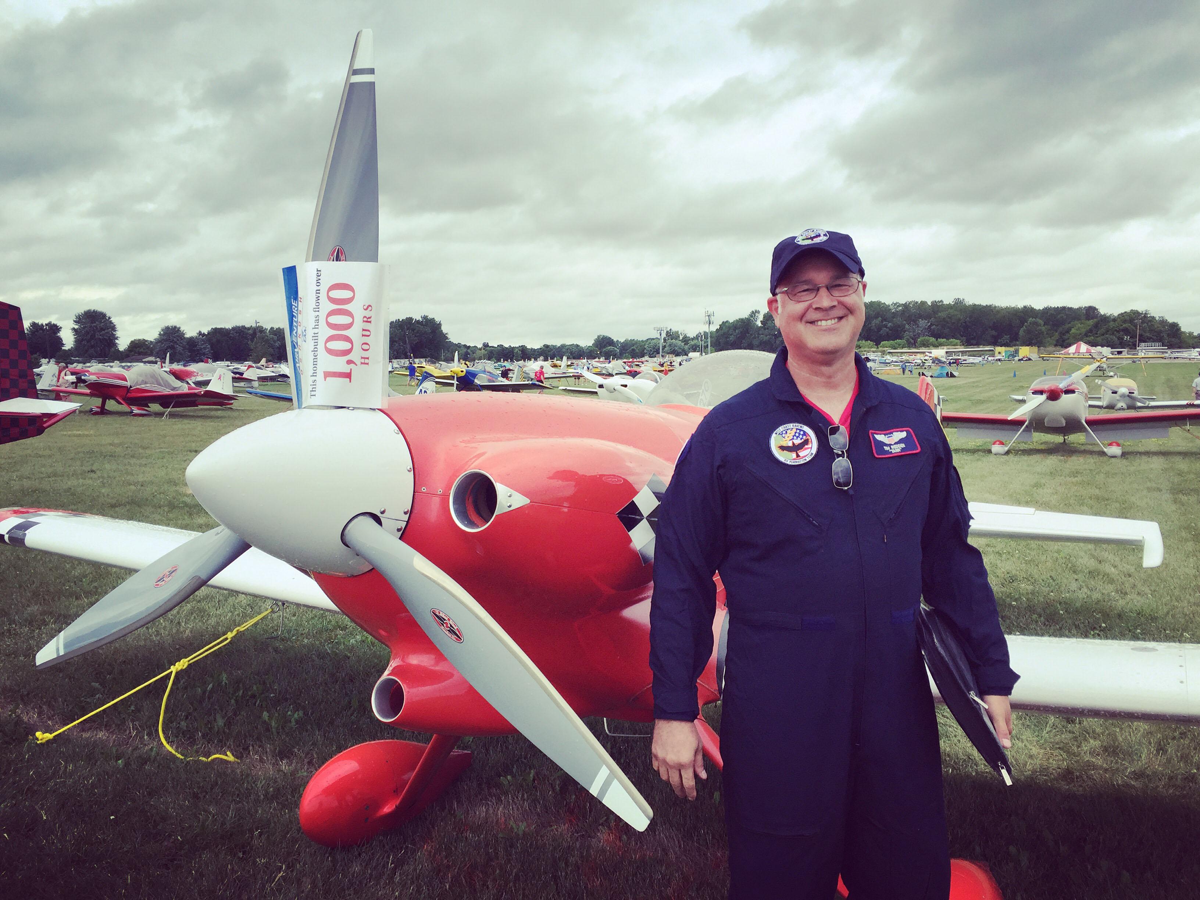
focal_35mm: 29
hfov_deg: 61.7
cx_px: 600
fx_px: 1005
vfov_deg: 48.2
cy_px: 450
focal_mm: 4.15
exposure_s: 1/1099
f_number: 2.2
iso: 32
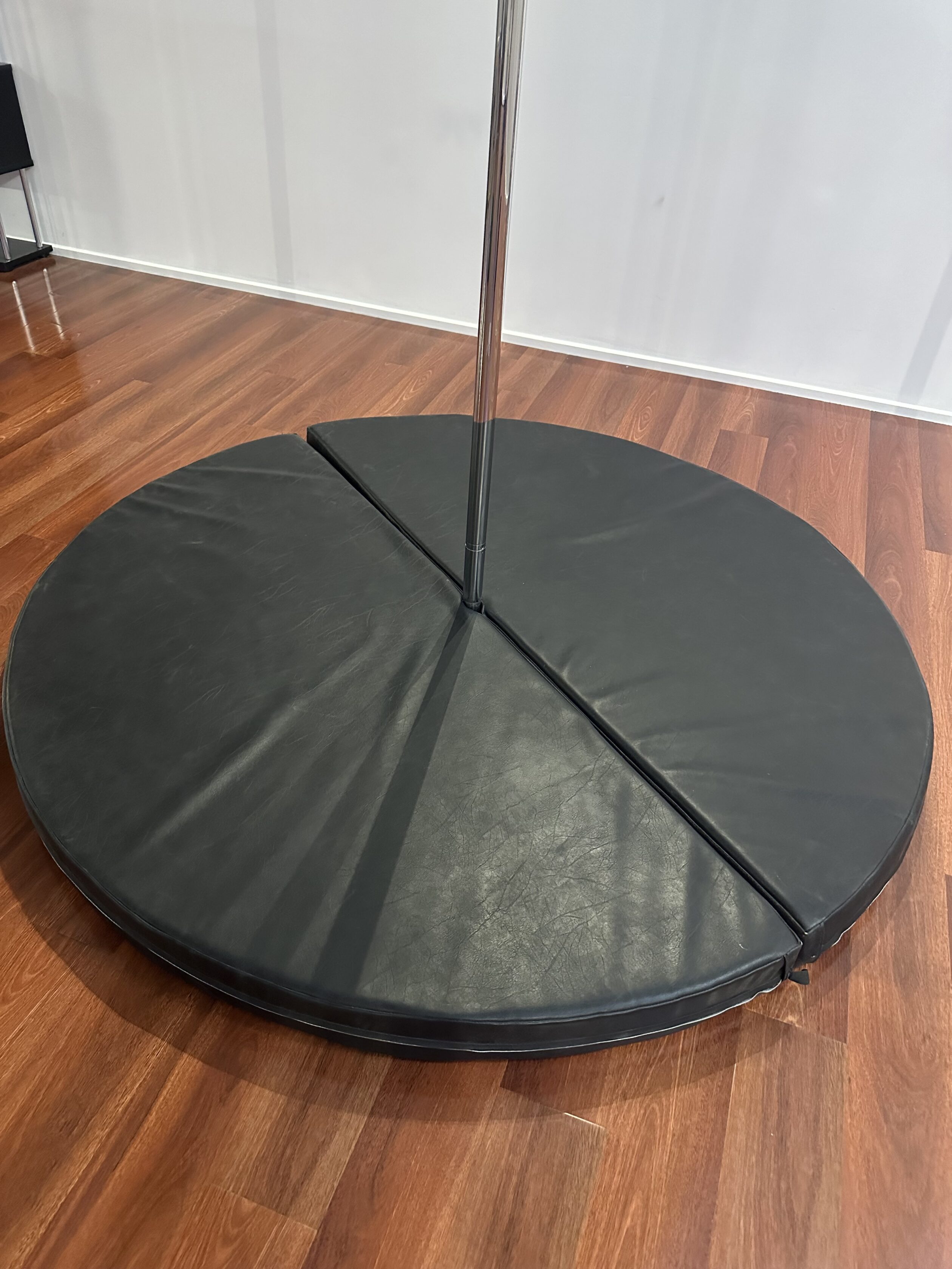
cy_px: 634
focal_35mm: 24
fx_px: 880
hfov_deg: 56.8
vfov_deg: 71.6
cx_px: 476
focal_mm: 6.86
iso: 800
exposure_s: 1/59
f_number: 1.78
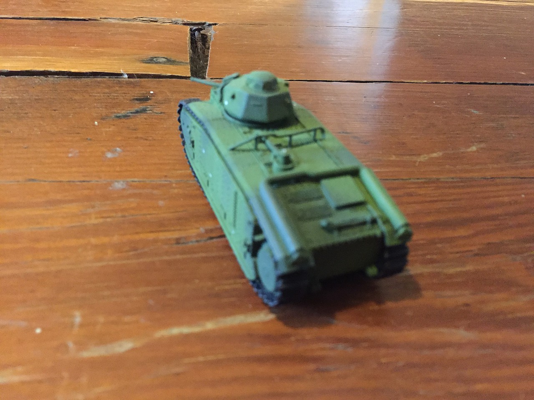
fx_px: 447
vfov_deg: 48.2
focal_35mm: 29
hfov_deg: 61.7
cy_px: 200
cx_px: 267
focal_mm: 4.15
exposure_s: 1/15
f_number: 2.2
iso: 640
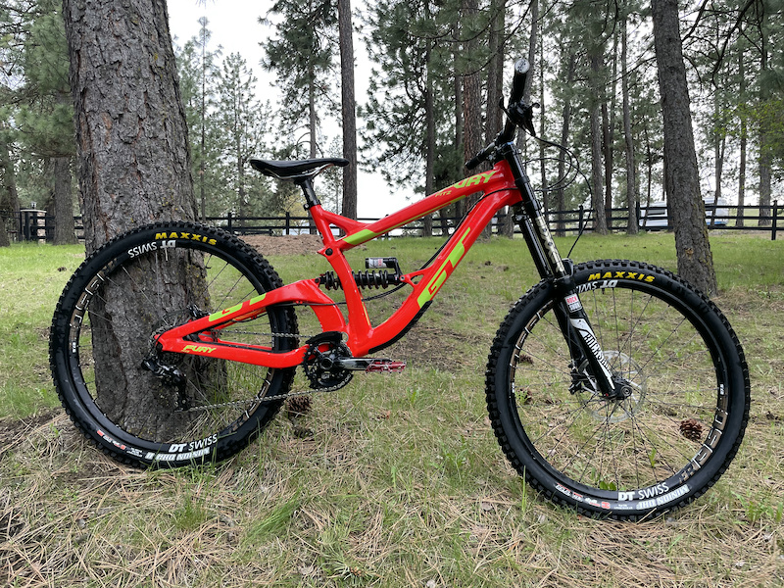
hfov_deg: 67.3
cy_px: 294
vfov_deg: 53.1
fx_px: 589
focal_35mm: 26
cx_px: 392
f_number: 1.6
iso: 50
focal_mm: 4.2
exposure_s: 1/121
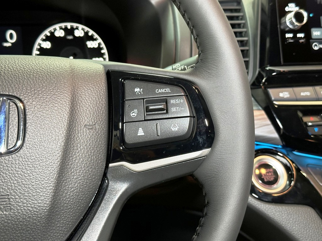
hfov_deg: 39.7
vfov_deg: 30.3
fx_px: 446
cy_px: 120
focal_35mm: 48
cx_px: 161
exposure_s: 1/30
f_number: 1.78
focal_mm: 6.86
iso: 500
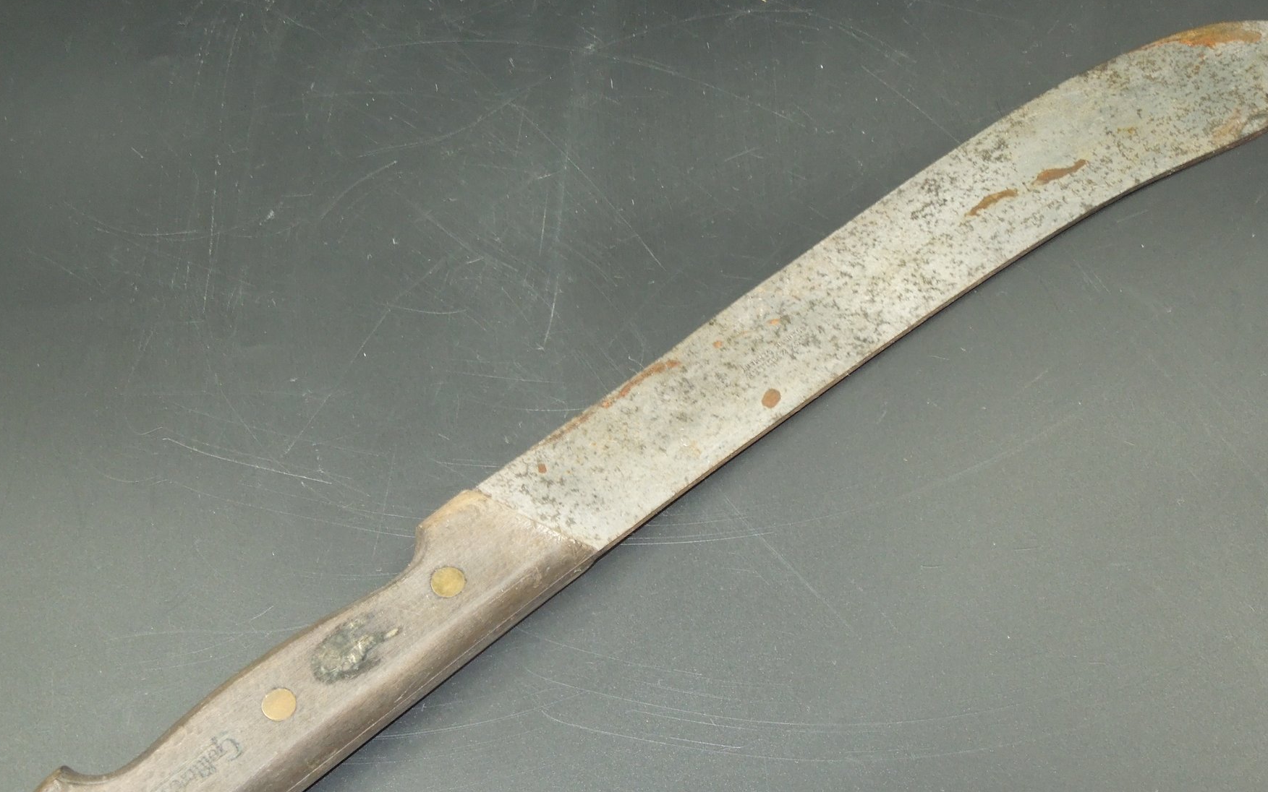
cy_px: 444
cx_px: 637
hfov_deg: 38.9
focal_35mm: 52
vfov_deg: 24.9
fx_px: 1797
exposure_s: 1/50
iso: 360
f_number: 3.9
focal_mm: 7.8
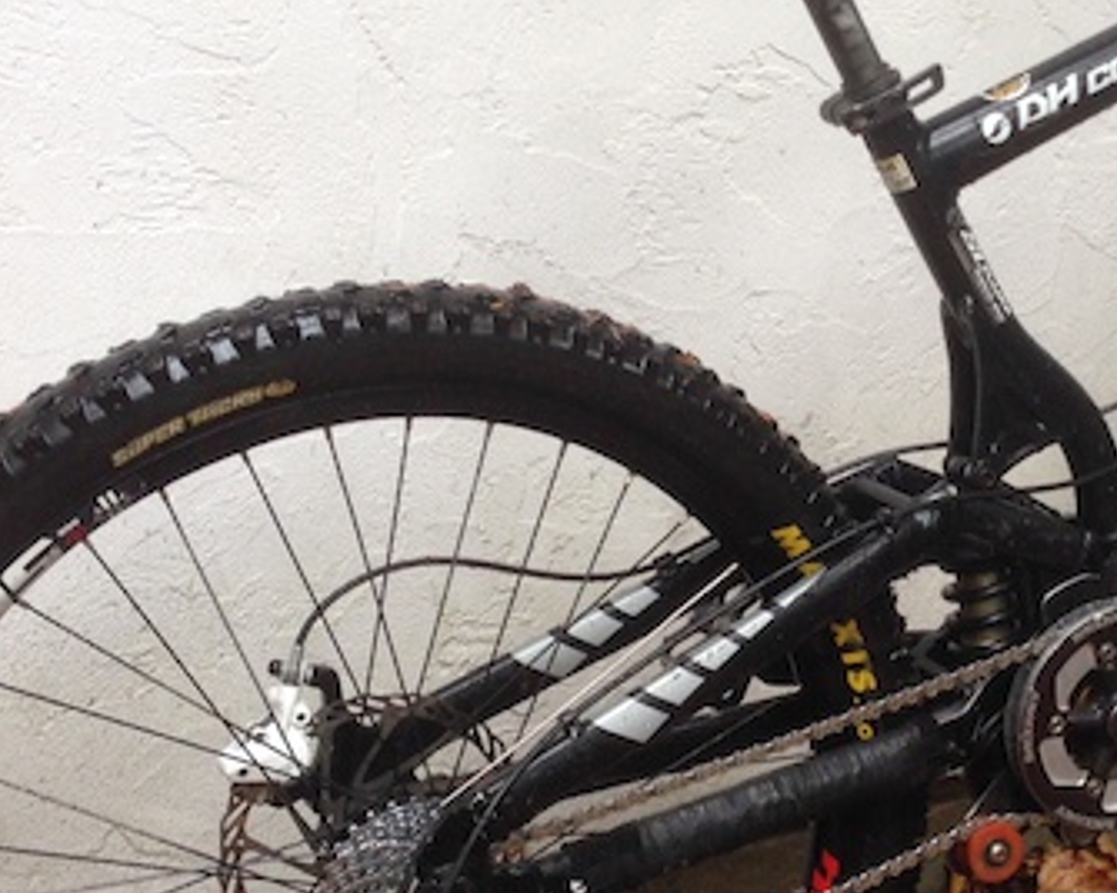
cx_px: 974
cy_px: 496
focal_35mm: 77
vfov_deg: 19.9
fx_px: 2546
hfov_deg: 24.2
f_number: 2.4
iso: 50
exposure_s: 1/60
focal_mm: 4.12
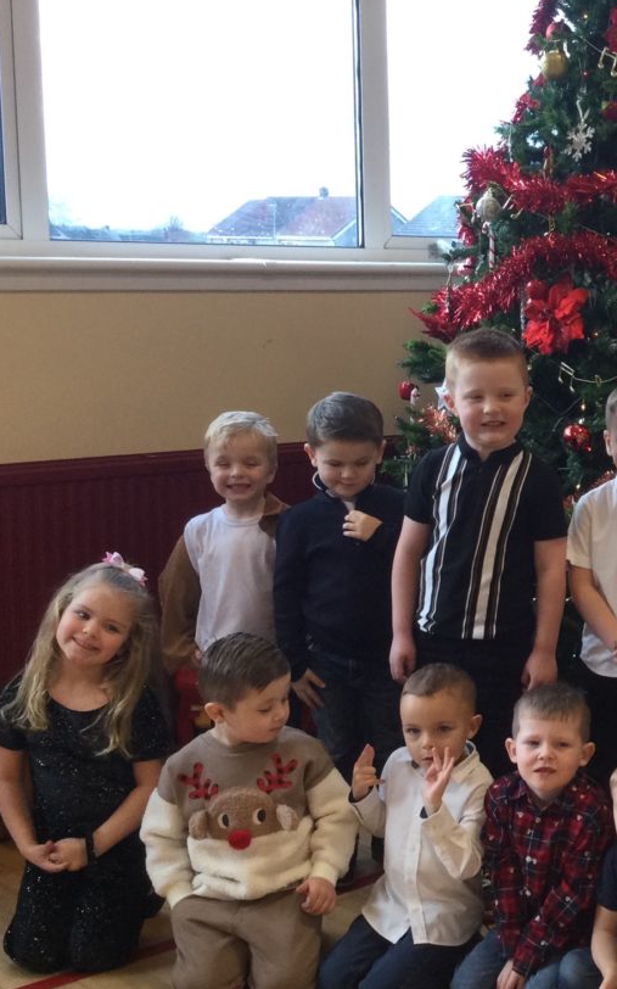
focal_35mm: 51
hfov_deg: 23.7
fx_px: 1373
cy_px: 544
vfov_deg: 39.5
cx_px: 683
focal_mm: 3.3
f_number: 2.4
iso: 25
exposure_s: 1/33
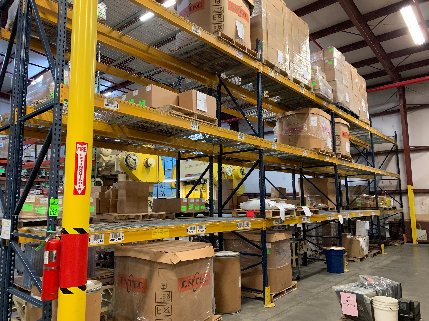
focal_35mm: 26
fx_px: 322
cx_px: 214
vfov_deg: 53.1
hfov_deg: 67.3
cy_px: 160
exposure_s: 1/60
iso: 320
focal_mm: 4.25
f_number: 1.8
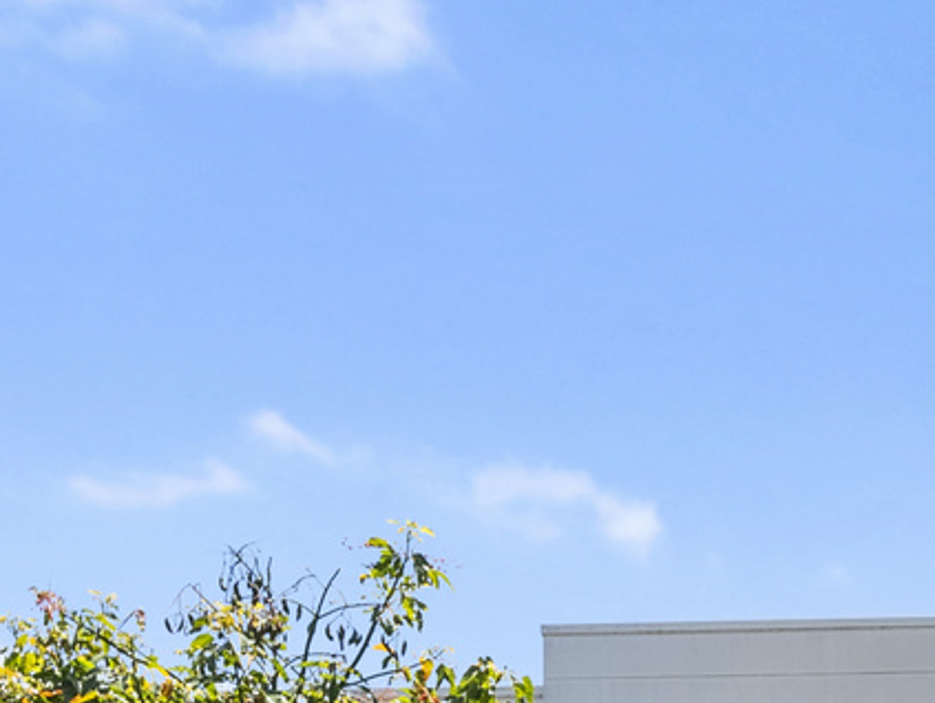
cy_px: 1148
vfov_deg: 16.1
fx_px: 2212
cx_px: 1158
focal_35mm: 82
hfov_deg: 21.9
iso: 400
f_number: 8
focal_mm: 22.5
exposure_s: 1/400
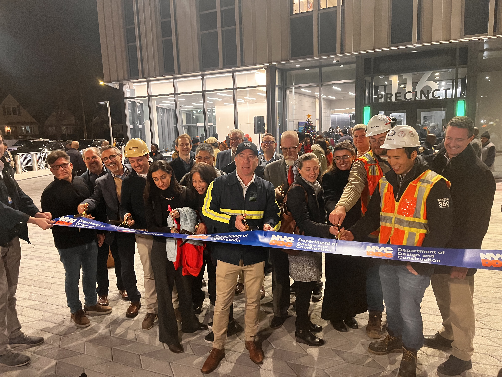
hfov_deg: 67.3
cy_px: 188
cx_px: 251
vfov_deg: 53.1
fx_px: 377
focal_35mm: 26
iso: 500
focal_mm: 5.1
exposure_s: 1/60
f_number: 1.6
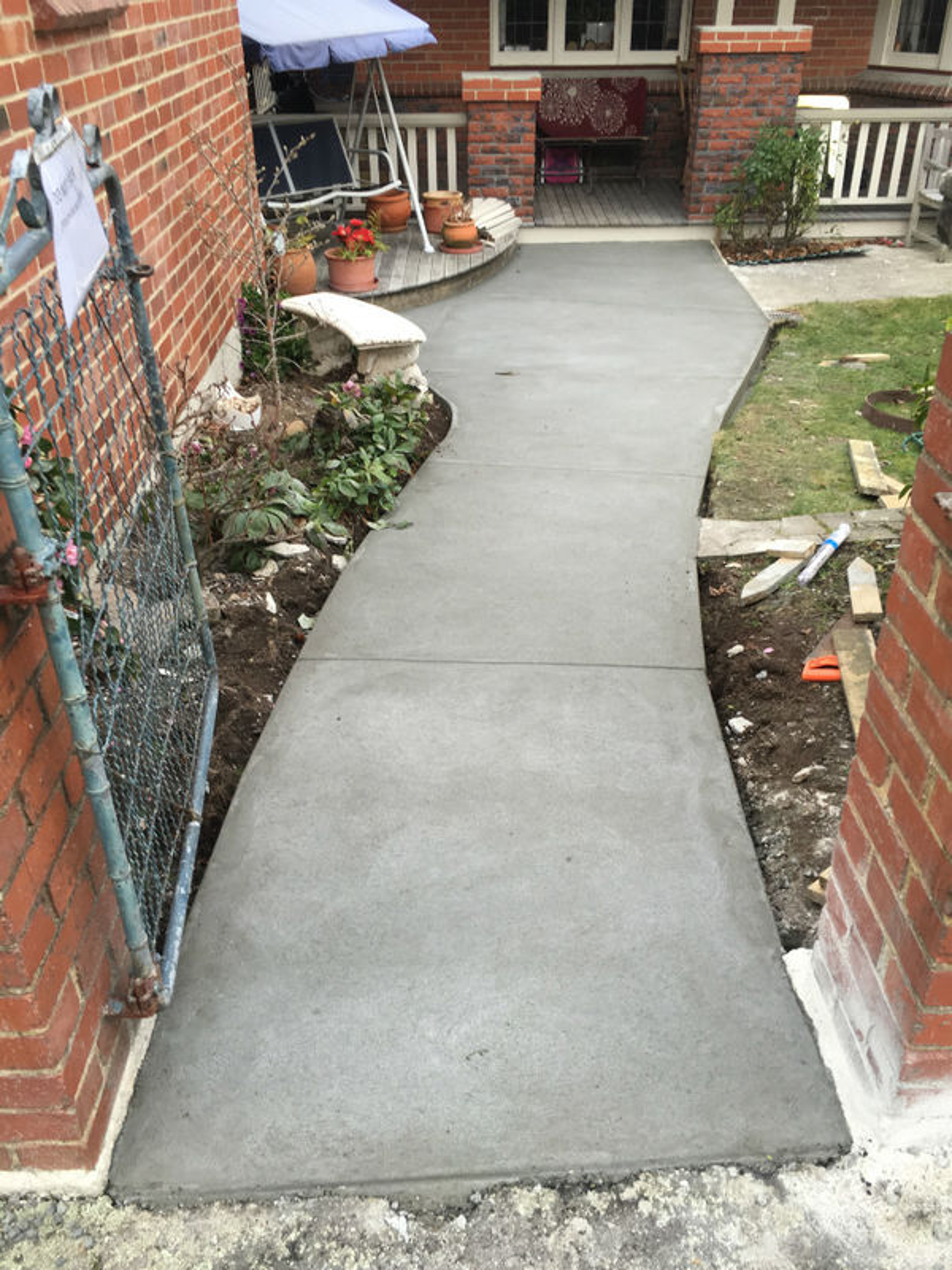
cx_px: 476
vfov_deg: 61.7
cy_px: 635
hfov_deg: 48.2
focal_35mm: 29
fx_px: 1063
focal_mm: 4.15
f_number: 2.2
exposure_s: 1/100
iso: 32
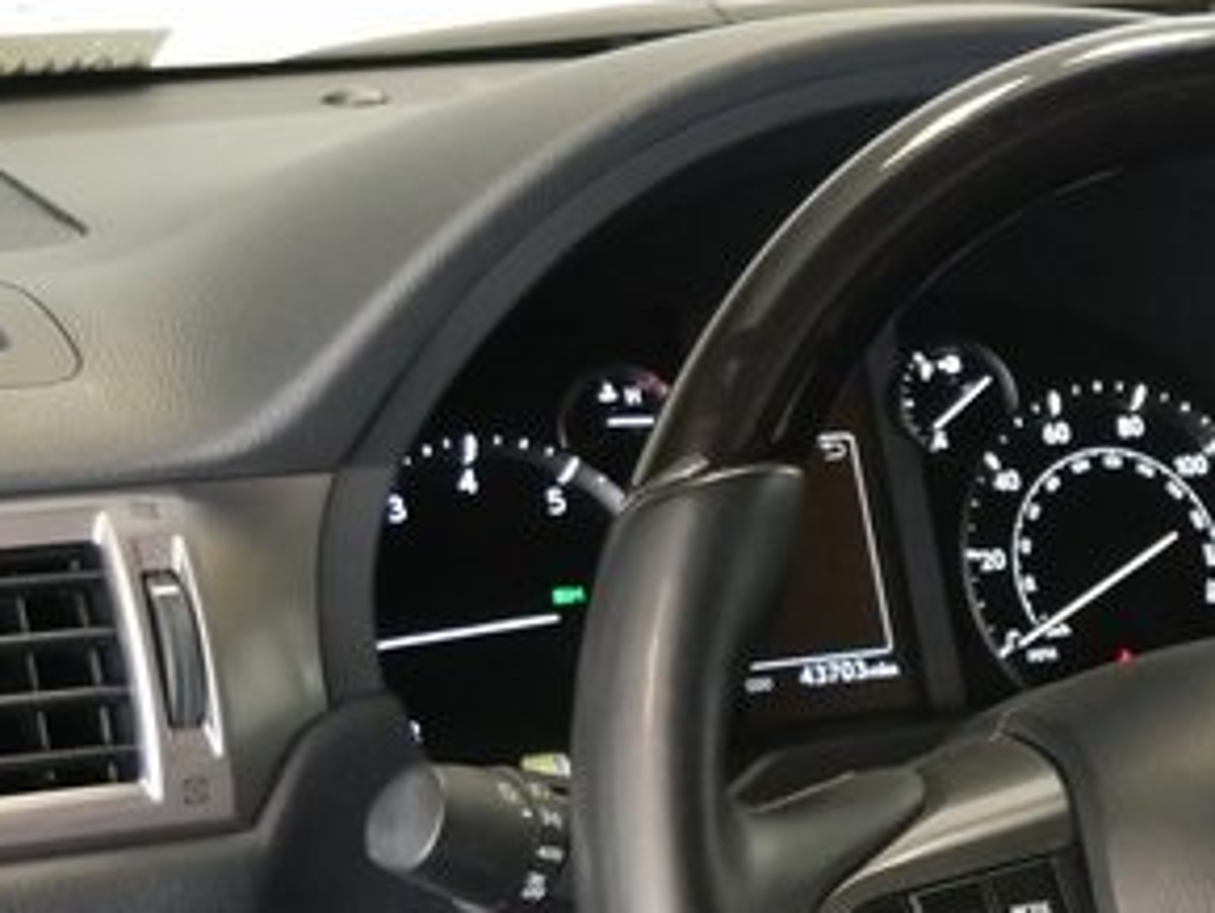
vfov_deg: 12.3
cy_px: 678
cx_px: 1290
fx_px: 4215
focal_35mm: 120
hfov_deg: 16.0
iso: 2500
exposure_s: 1/60
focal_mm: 17
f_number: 3.8
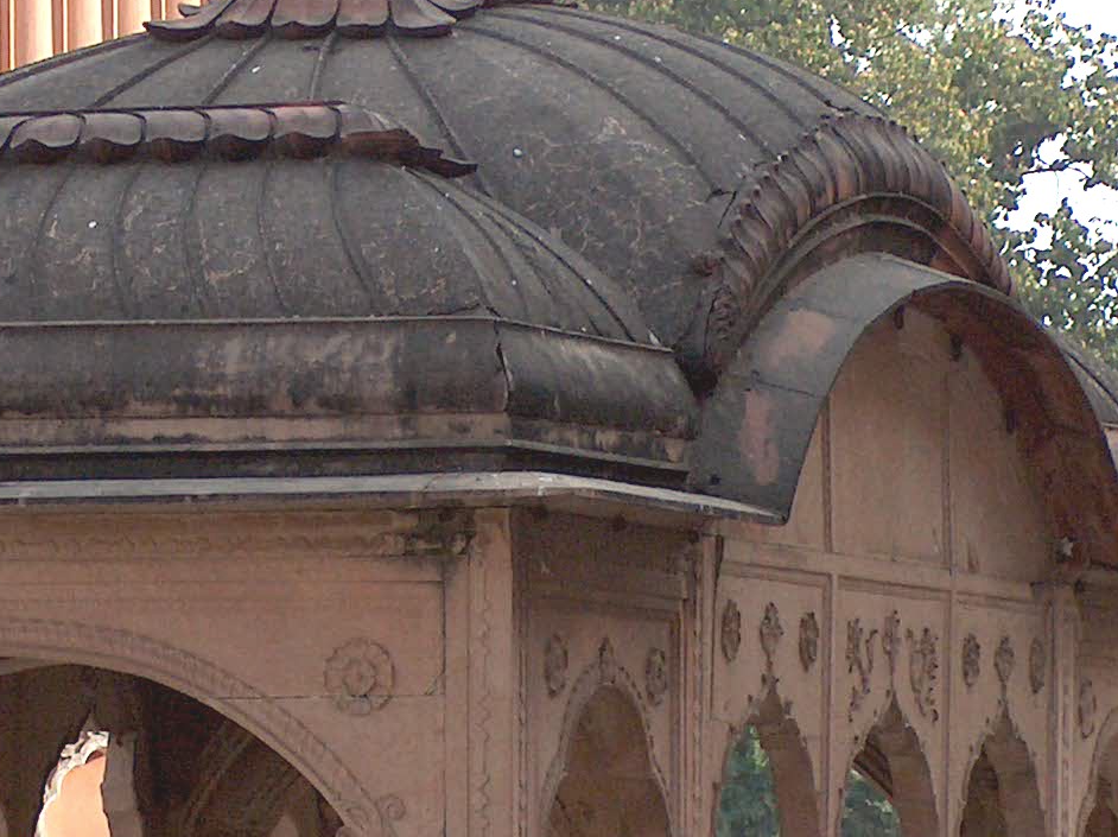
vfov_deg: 4.6
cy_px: 922
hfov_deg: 6.2
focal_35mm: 321
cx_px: 332
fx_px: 10359
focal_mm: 23.76
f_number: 3.5
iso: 100
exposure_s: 1/662
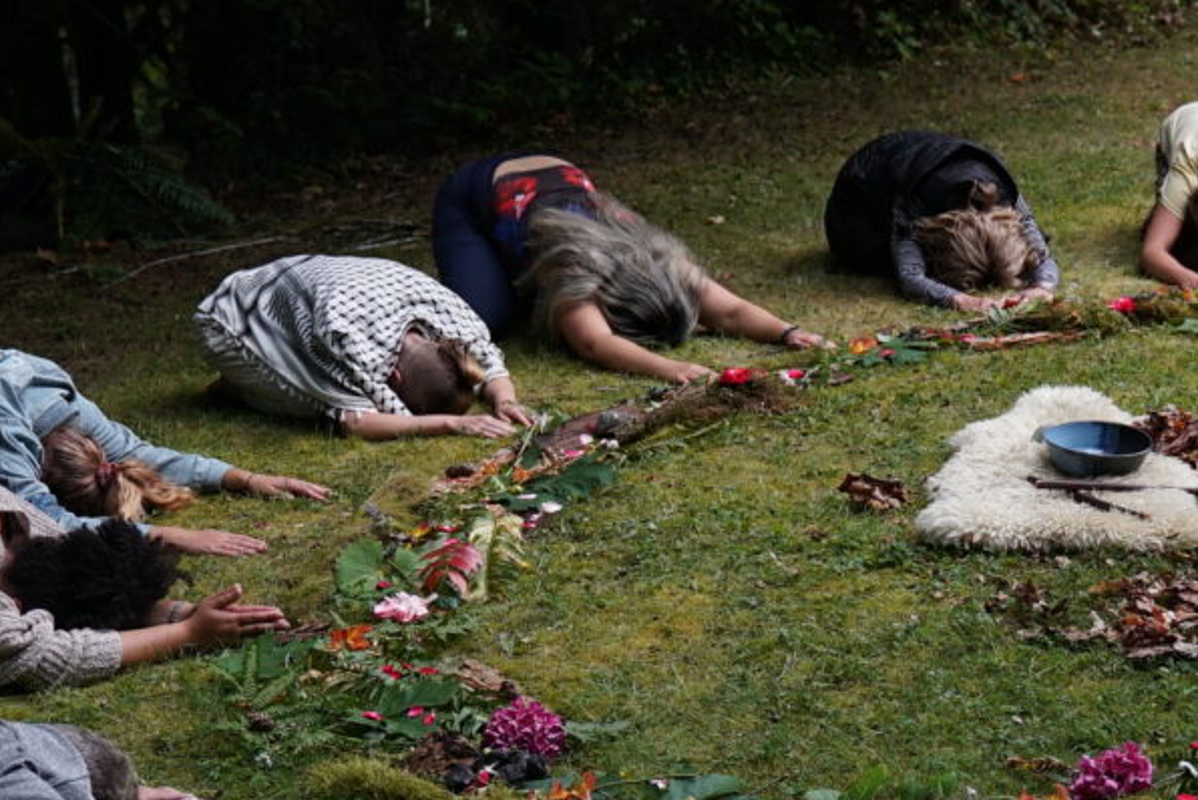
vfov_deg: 16.0
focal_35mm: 85
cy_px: 629
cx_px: 1023
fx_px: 2830
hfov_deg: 23.4
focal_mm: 33
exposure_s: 1/800
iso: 400
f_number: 2.8
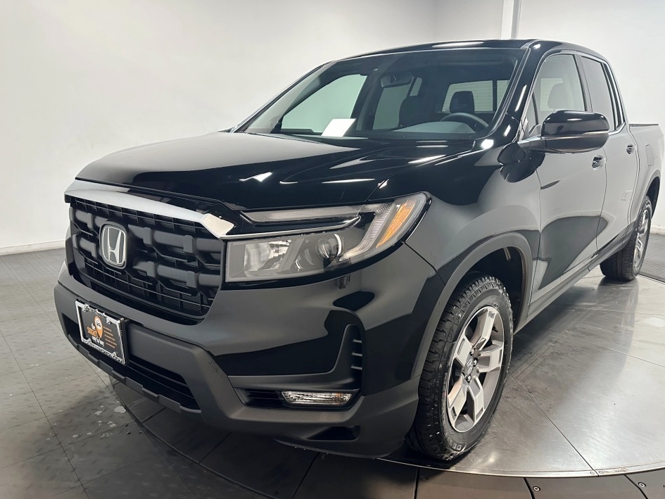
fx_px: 500
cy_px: 265
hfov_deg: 67.3
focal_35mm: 26
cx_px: 348
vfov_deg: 53.0
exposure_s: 1/60
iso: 500
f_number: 1.78
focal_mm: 6.86
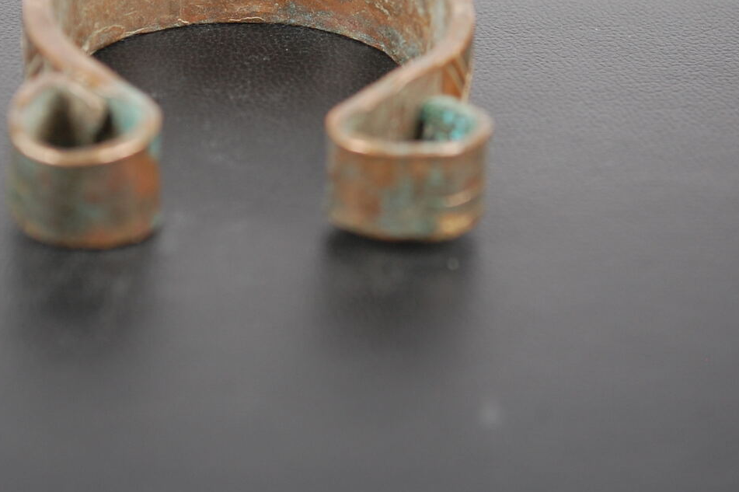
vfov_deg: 12.3
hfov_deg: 18.4
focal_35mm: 111
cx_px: 228
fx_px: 2277
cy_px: 83
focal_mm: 44
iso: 400
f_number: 5.3
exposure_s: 1/100
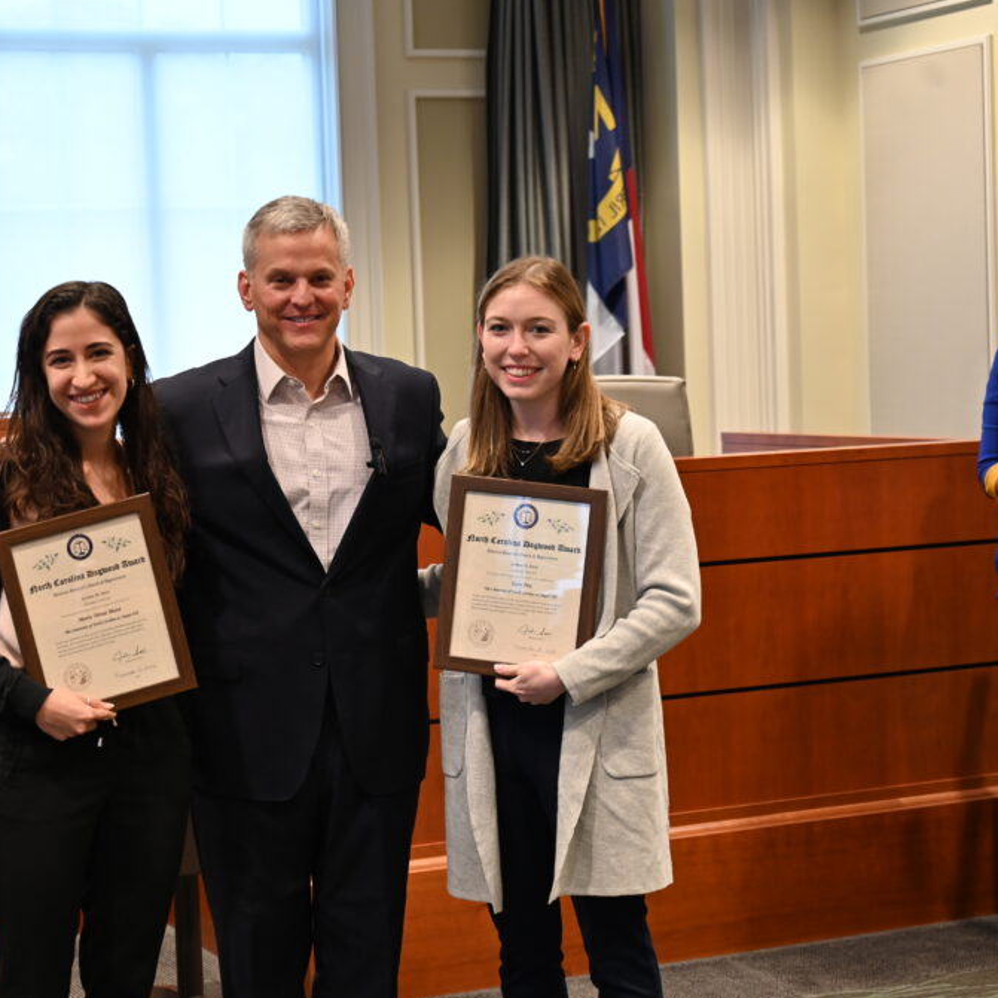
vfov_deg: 24.7
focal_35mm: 70
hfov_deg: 24.6
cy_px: 502
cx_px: 344
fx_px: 2283
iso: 800
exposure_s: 1/30
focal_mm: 54
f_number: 4
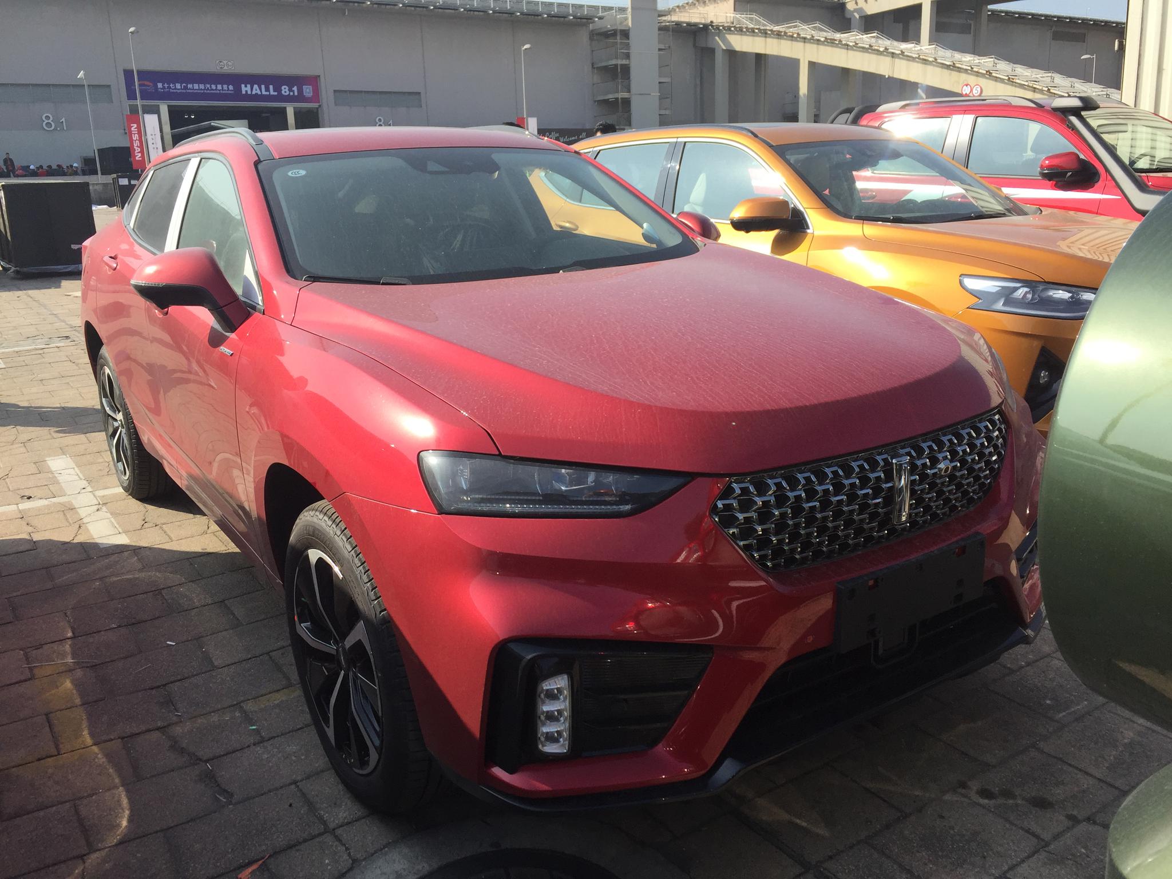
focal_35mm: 29
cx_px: 586
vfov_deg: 48.2
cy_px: 440
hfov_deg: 61.7
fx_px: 982
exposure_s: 1/1319
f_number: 2.2
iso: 32
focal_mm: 4.15
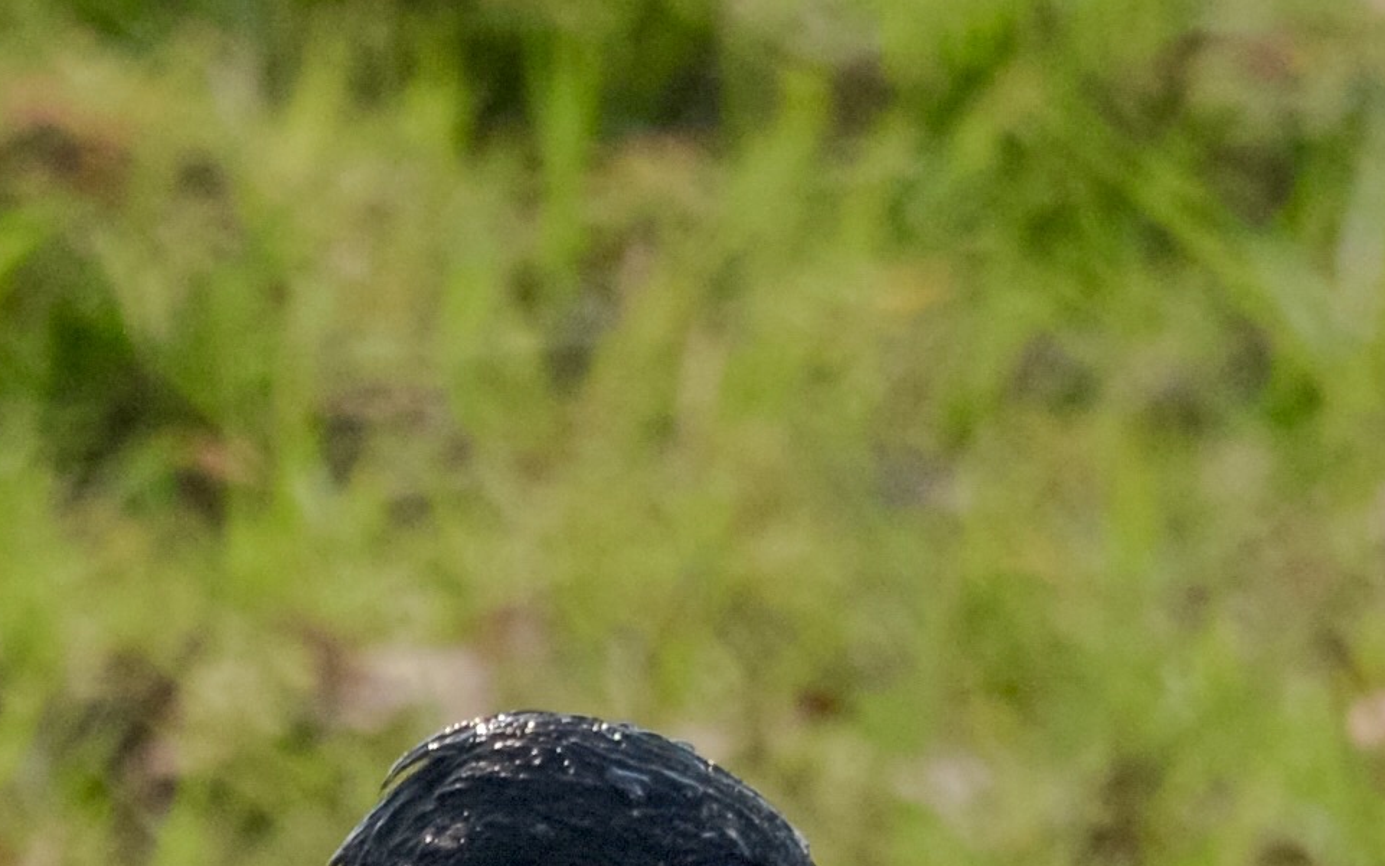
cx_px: -447
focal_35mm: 2862
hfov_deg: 0.7
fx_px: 108047
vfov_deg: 0.5
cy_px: 1795
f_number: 10
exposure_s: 1/1000
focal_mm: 300
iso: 500
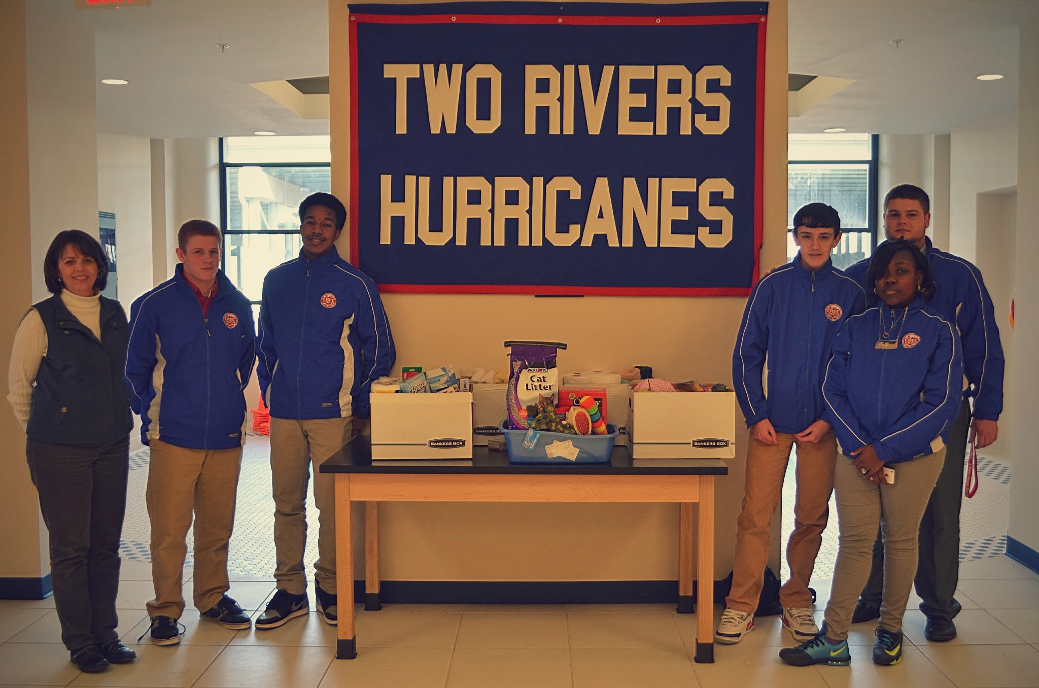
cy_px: 344
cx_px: 520
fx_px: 1037
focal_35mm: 36
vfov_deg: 36.7
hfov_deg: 53.2
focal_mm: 24
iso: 800
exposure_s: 1/60
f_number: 4
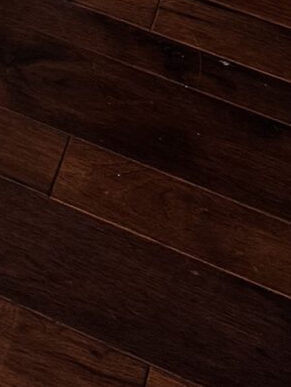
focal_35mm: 126
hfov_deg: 11.0
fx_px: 1411
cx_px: -244
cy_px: -627
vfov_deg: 11.7
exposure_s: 1/75
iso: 200
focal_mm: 6.76
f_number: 1.78
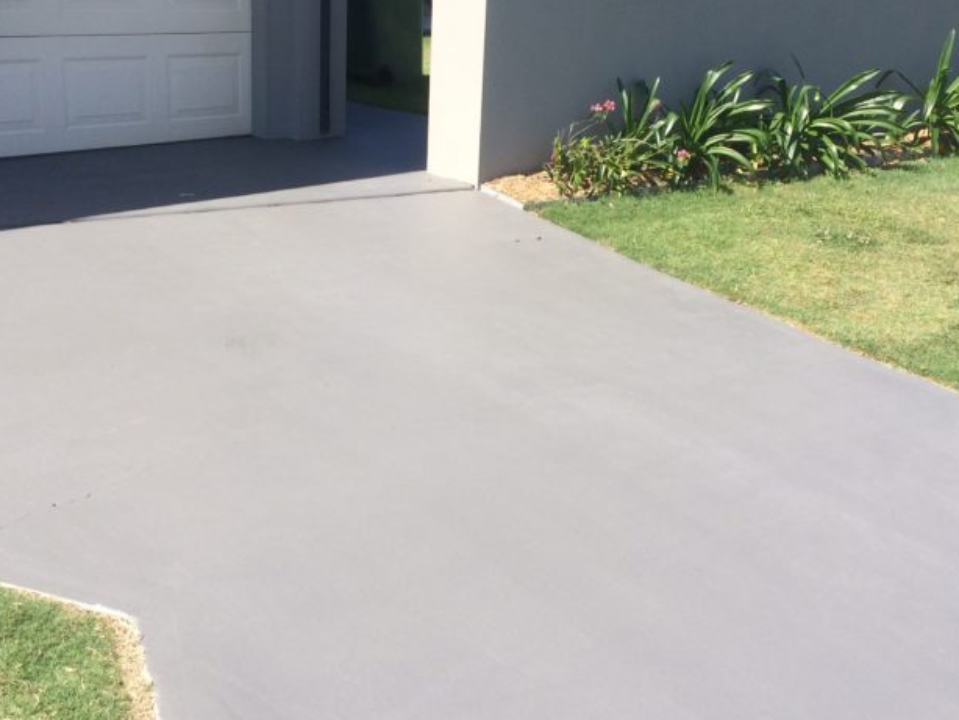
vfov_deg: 29.1
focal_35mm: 50
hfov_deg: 38.2
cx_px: 495
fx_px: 1386
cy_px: 351
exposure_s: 1/1414
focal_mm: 4.12
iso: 40
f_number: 2.2
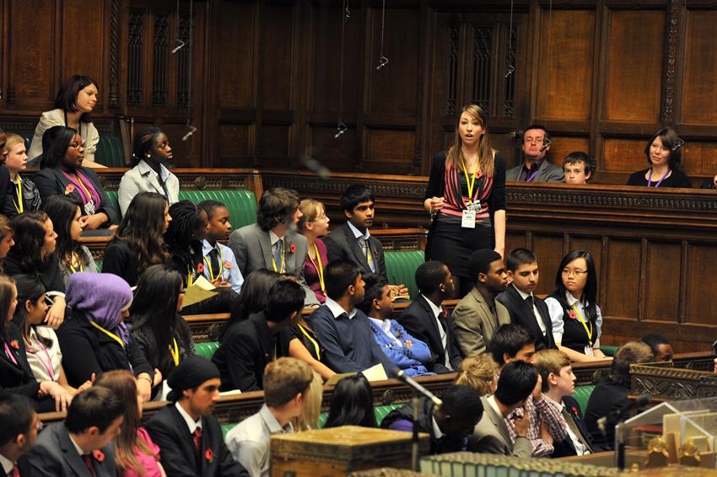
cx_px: 358
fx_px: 3185
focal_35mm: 160
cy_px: 238
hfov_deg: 12.8
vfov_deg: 8.6
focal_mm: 160
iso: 1250
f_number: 4
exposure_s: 1/60
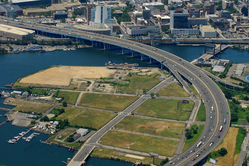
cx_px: 124
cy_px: 83
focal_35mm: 105
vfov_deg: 13.0
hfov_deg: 19.5
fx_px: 726
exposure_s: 1/3200
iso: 400
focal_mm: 70
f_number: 4.5
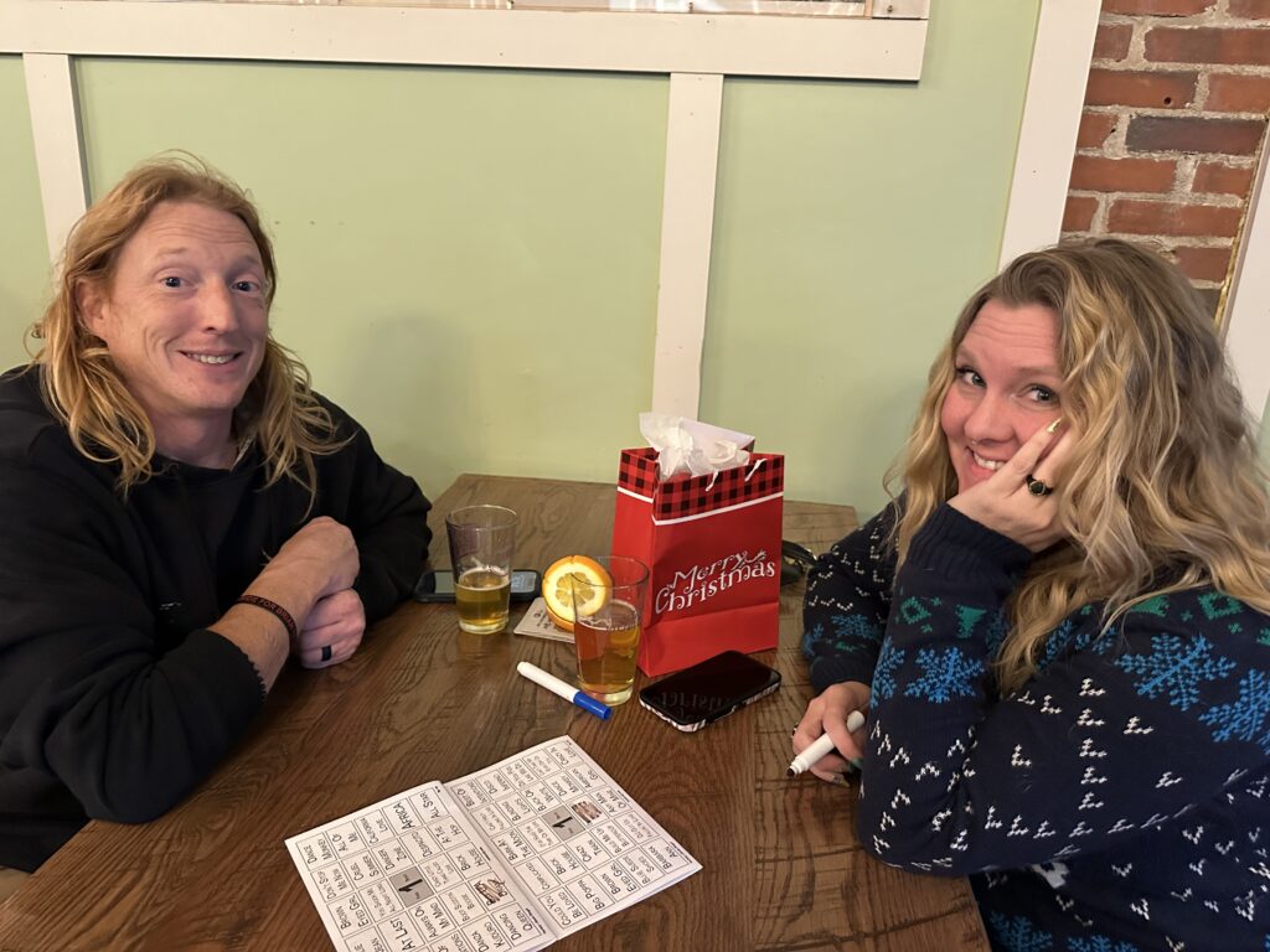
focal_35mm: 24
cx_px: 635
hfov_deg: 71.6
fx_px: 881
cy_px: 476
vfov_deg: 56.8
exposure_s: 1/30
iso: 800
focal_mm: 6.86
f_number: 1.78
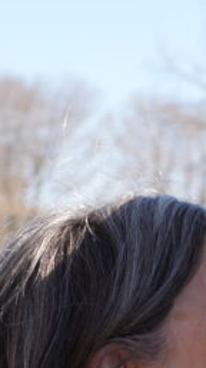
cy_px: 155
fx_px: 1344
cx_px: 519
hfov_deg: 8.0
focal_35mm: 138
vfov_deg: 15.6
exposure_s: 1/50
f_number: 4.5
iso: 100
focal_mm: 33
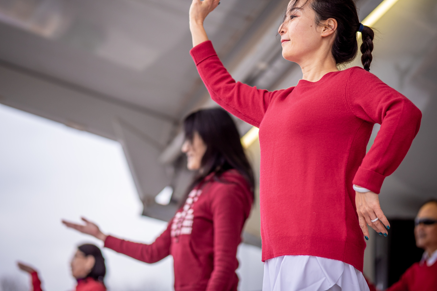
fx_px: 1420
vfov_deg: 11.7
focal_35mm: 117
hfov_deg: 17.5
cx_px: 219
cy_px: 129
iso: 125
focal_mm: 56
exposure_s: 1/800
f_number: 1.4
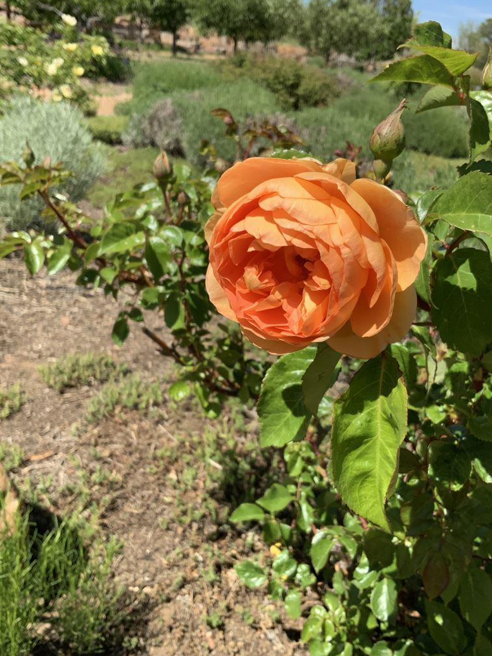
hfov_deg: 42.9
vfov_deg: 55.4
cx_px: 261
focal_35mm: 33
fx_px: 626
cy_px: 330
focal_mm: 3
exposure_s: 1/1984
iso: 16
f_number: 1.8
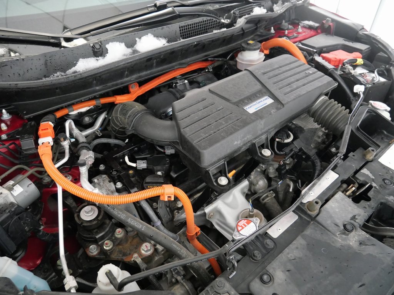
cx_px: 197
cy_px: 148
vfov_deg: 56.8
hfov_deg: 71.6
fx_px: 273
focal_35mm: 24
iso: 3200
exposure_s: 1/50
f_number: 3.5
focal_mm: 12
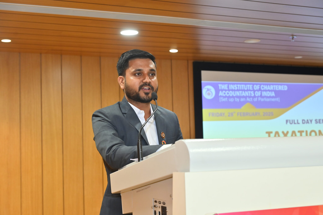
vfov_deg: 24.2
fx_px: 502
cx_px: 162
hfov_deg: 35.7
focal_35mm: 56
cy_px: 108
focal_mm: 56
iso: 1000
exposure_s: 1/125
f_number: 5
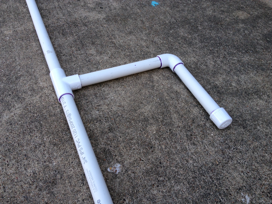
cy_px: 102
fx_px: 275
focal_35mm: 35
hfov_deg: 52.6
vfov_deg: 40.7
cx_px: 136
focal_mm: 4.28
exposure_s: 1/211
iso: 50
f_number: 2.4
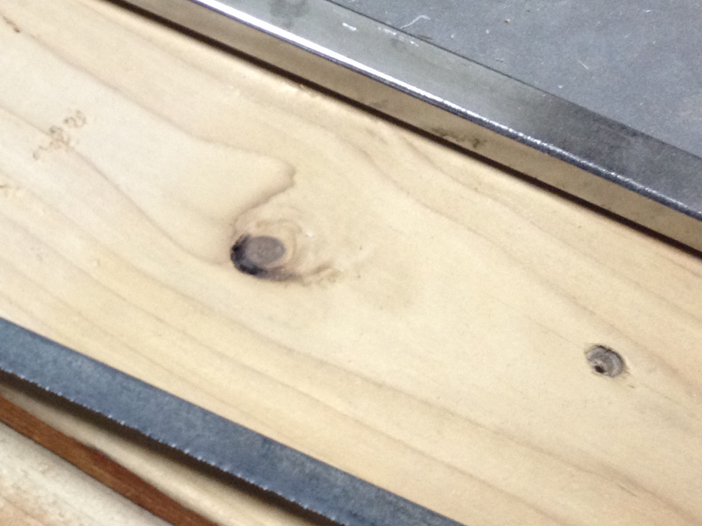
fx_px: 1926
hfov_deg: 19.8
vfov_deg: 15.6
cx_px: -58
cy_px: 307
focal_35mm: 95
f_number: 2.4
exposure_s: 1/20
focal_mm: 4.28
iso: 100
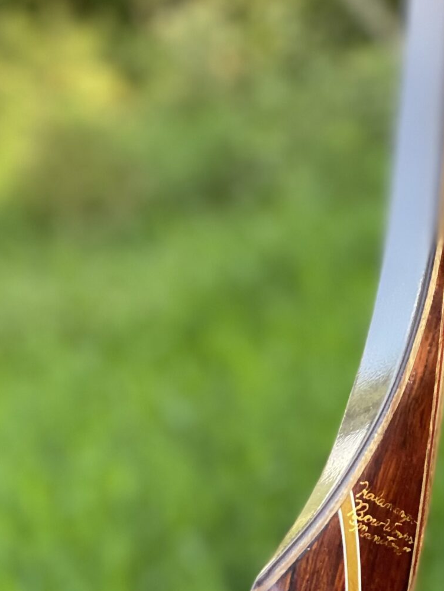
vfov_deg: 14.4
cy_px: 683
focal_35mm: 133
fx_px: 2274
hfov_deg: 11.1
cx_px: 320
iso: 100
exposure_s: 1/122
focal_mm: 6
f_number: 2
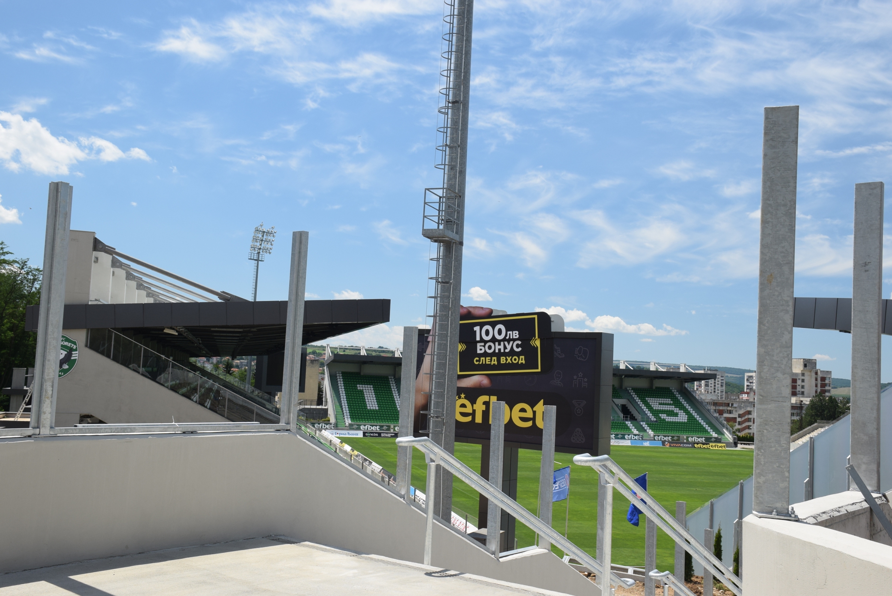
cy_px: 298
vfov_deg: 36.9
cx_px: 446
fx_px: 893
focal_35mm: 36
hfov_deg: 53.1
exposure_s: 1/250
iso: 280
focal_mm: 24
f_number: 8
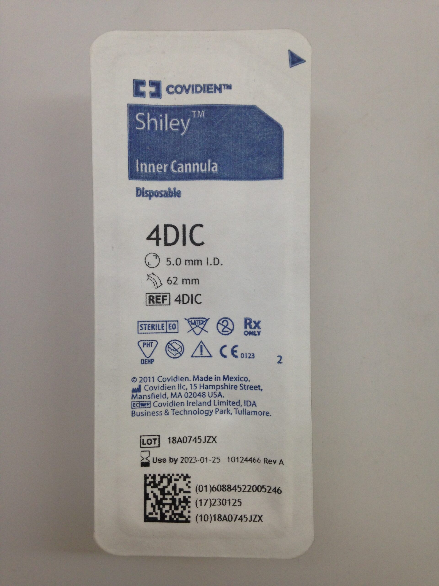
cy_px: 293
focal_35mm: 33
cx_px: 220
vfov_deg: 55.4
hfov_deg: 42.9
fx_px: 558
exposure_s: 1/120
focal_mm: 4.12
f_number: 2.4
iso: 64
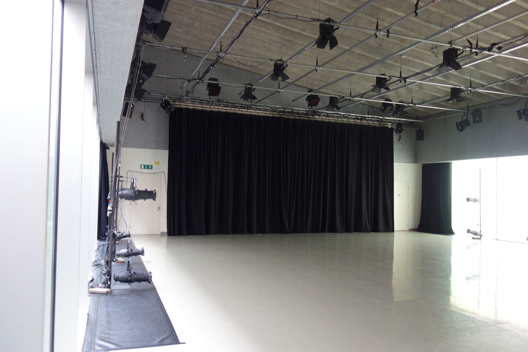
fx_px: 411
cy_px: 176
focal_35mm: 28
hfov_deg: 65.5
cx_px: 264
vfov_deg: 46.4
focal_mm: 10.4
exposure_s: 1/30
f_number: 1.8
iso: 200
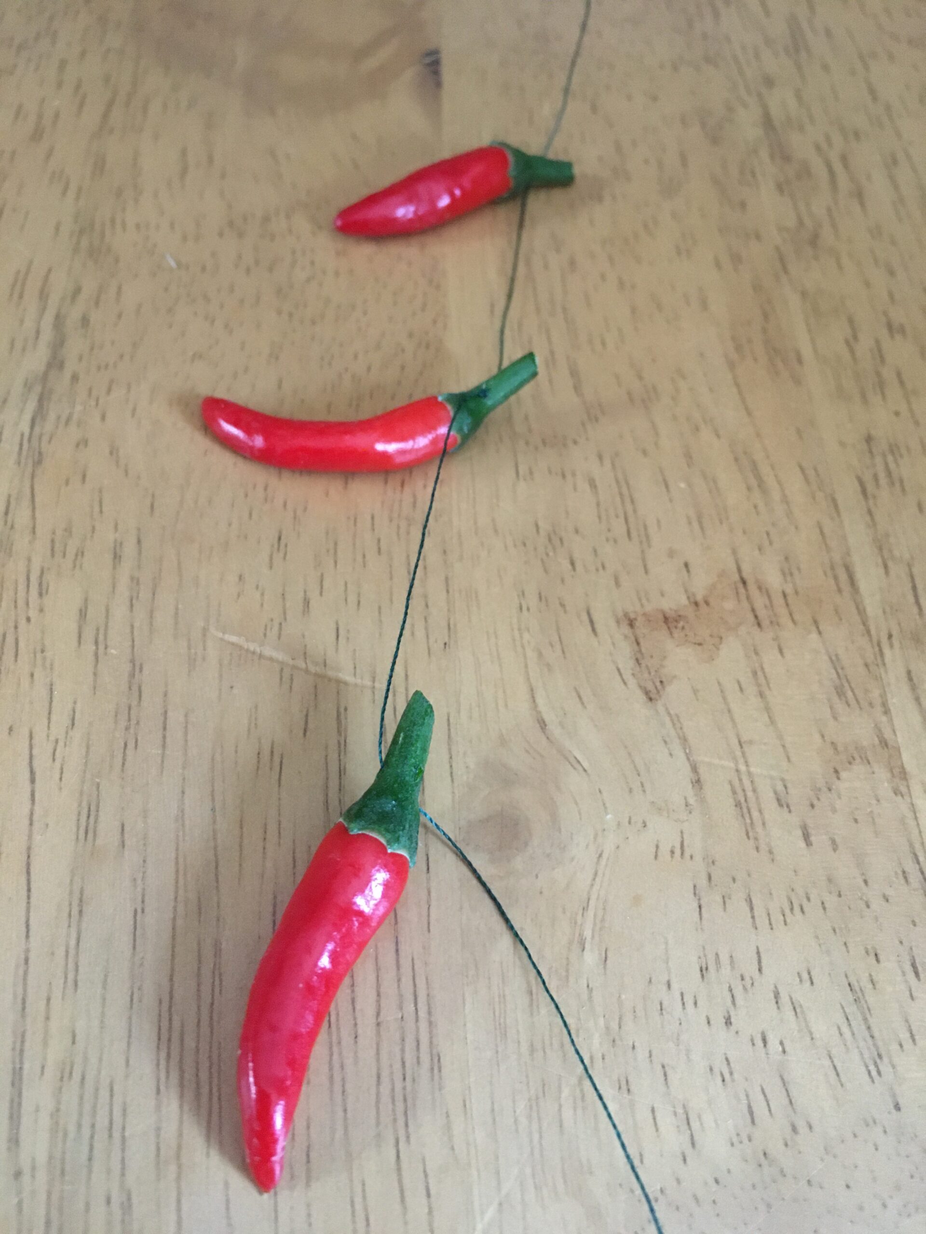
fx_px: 1034
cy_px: 617
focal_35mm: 29
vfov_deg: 61.7
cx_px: 463
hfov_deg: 48.2
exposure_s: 1/15
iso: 250
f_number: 2.2
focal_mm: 4.15
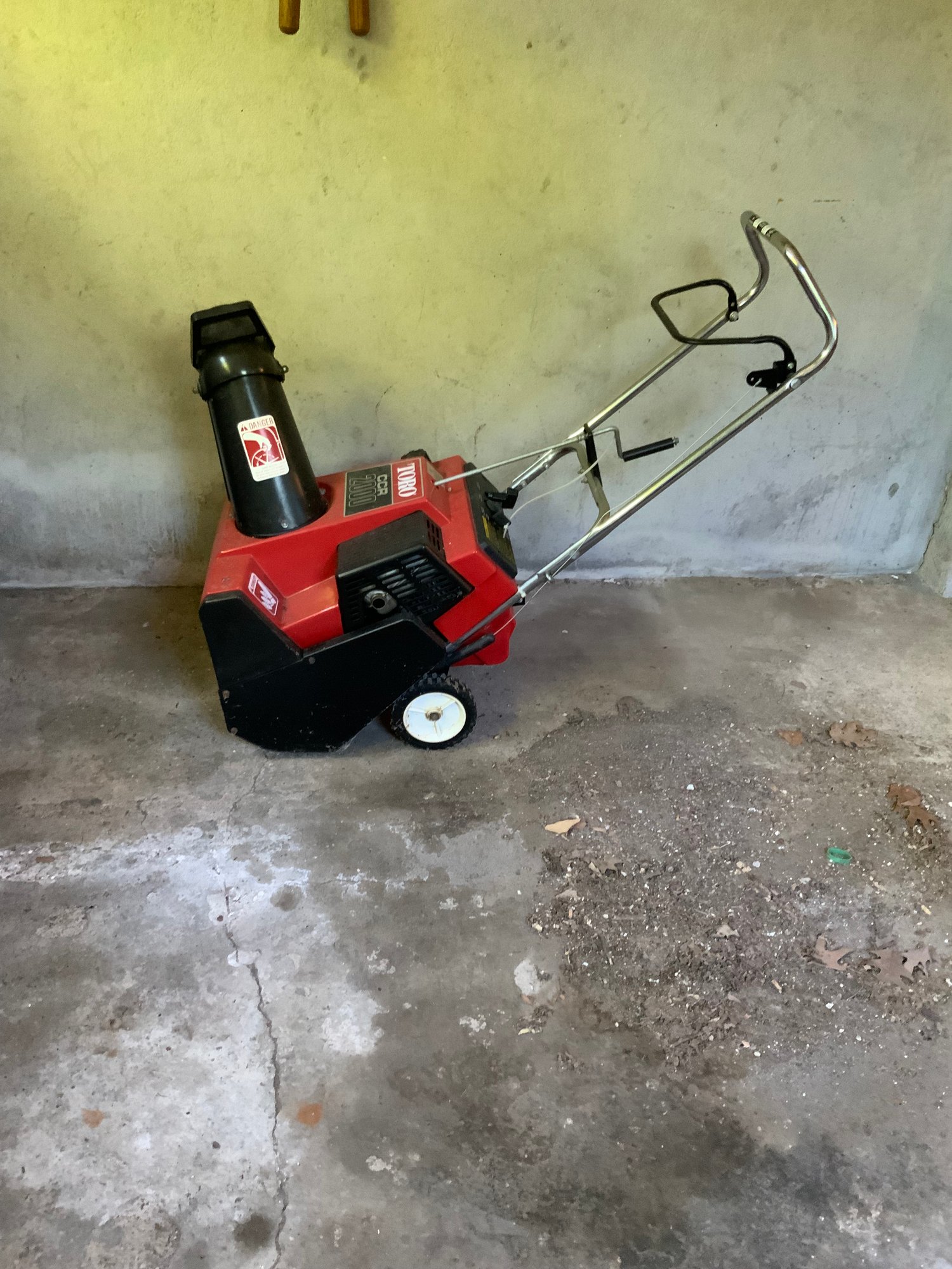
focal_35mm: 29
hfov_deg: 48.2
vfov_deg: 61.7
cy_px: 634
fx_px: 1063
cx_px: 476
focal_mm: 3
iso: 250
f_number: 1.8
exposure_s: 1/30
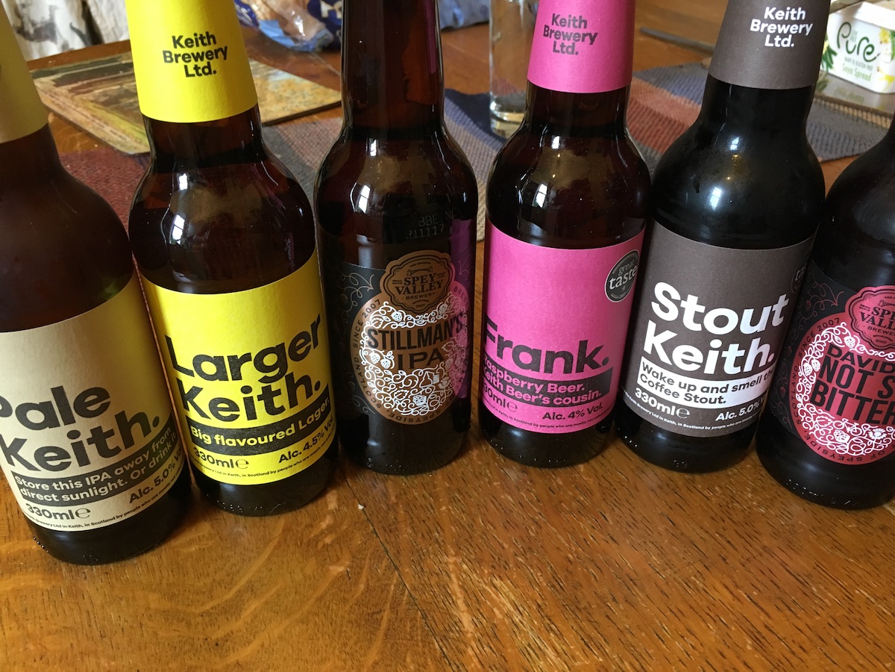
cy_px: 336
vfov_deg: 48.2
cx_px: 448
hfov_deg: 61.7
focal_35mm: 29
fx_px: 750
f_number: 2.2
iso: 160
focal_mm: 4.15
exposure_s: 1/33
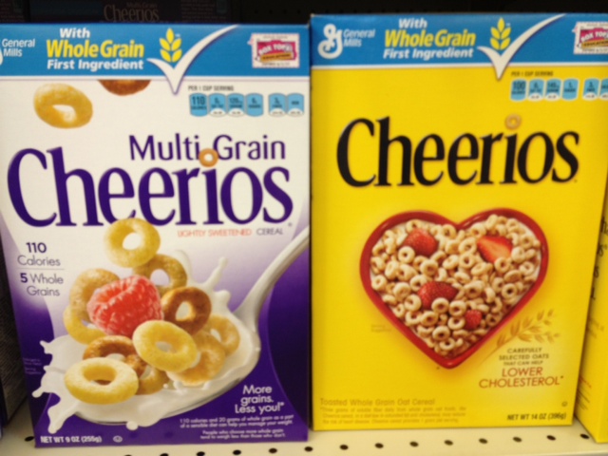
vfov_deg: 40.7
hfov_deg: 52.6
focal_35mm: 35
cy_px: 228
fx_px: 615
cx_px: 304
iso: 64
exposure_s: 1/20
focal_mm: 4.28
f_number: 2.4
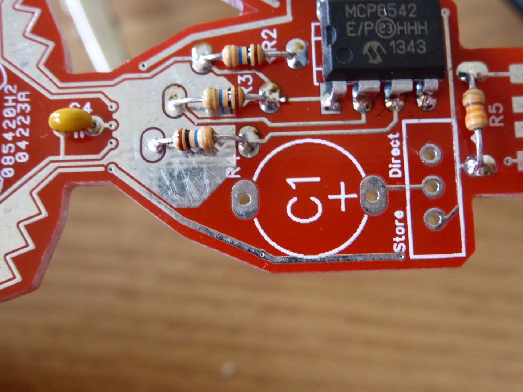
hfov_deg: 42.1
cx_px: 262
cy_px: 196
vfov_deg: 32.2
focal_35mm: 45
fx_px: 680
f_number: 4
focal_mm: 8
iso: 400
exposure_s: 1/8
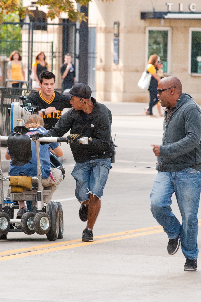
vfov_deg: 5.4
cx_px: 83
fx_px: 3199
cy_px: 151
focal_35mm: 382
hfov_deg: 3.6
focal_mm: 170
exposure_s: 1/400
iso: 640
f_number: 6.3
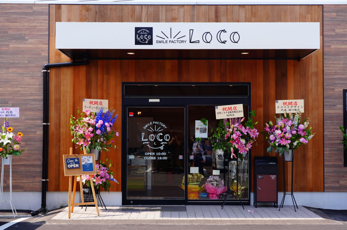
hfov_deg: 36.9
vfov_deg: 25.0
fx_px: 520
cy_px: 115
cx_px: 174
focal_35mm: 54
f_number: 13
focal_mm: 54
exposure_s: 1/200
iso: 400
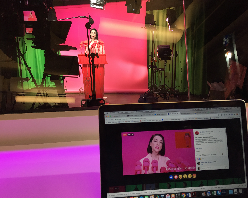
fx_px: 228
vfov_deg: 47.1
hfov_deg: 57.2
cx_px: 128
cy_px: 100
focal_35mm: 31
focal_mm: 4.15
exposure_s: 1/30
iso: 25
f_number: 2.2
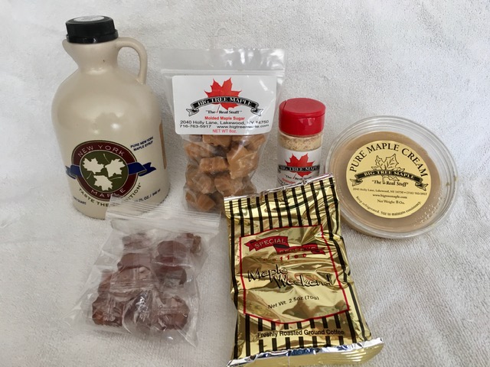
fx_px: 411
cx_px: 245
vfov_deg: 48.2
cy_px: 184
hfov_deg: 61.7
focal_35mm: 29
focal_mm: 4.15
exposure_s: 1/30
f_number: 2.2
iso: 32
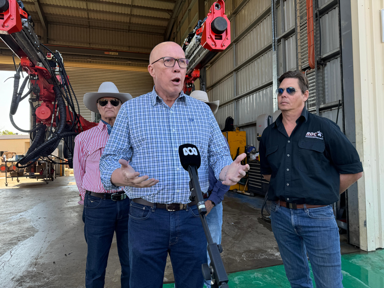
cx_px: 192
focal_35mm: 24
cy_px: 144
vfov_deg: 56.8
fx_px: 266
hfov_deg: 71.6
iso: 80
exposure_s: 1/372
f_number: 1.78
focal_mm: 6.76
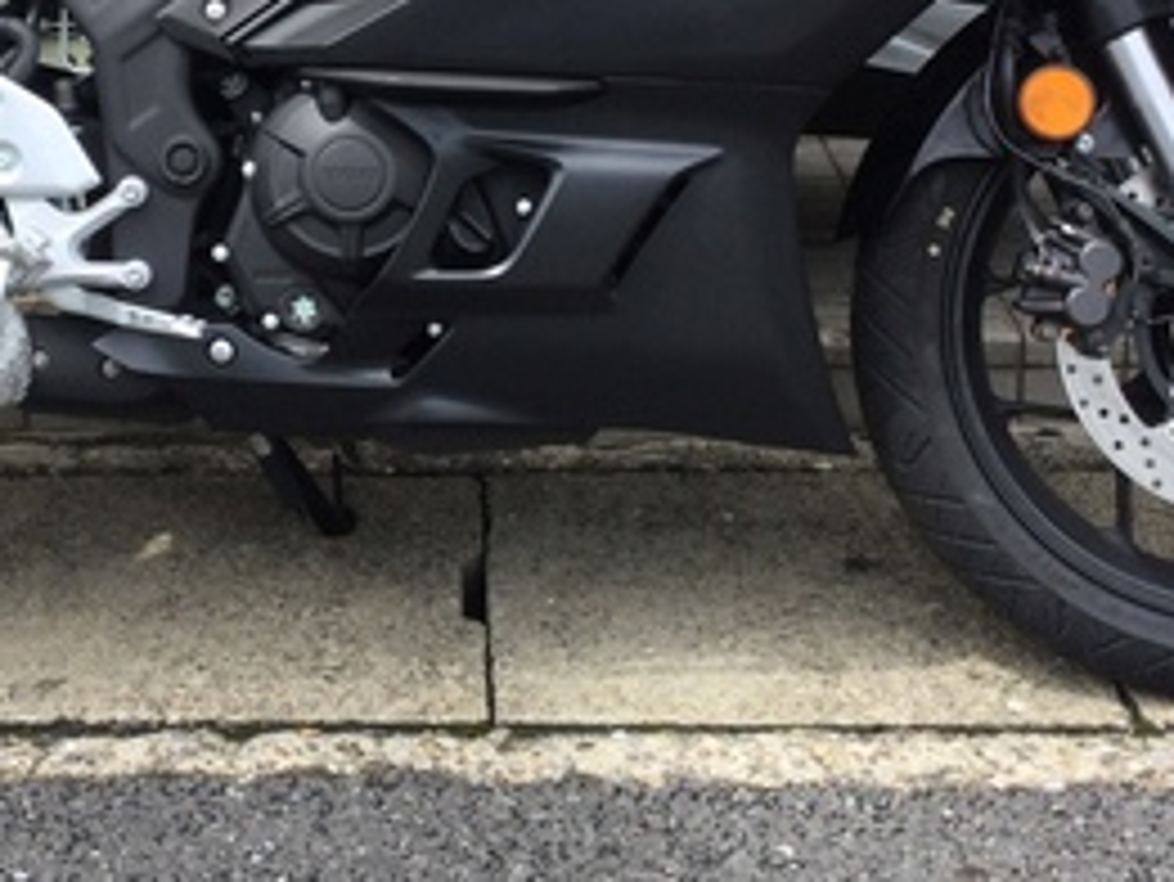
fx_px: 2579
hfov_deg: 25.4
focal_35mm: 76
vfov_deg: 19.2
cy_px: 180
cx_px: 328
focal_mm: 3.3
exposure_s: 1/443
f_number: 2.4
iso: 25
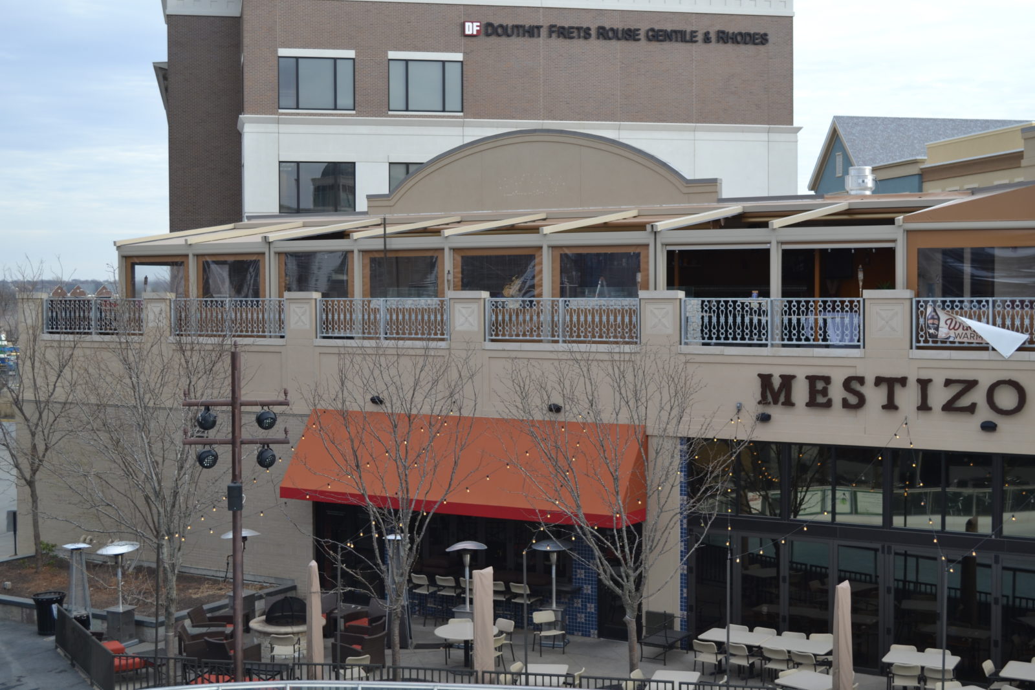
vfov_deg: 28.1
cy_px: 345
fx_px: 1380
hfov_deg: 41.1
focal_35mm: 48
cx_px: 518
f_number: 5.6
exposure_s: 1/125
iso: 125
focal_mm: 32
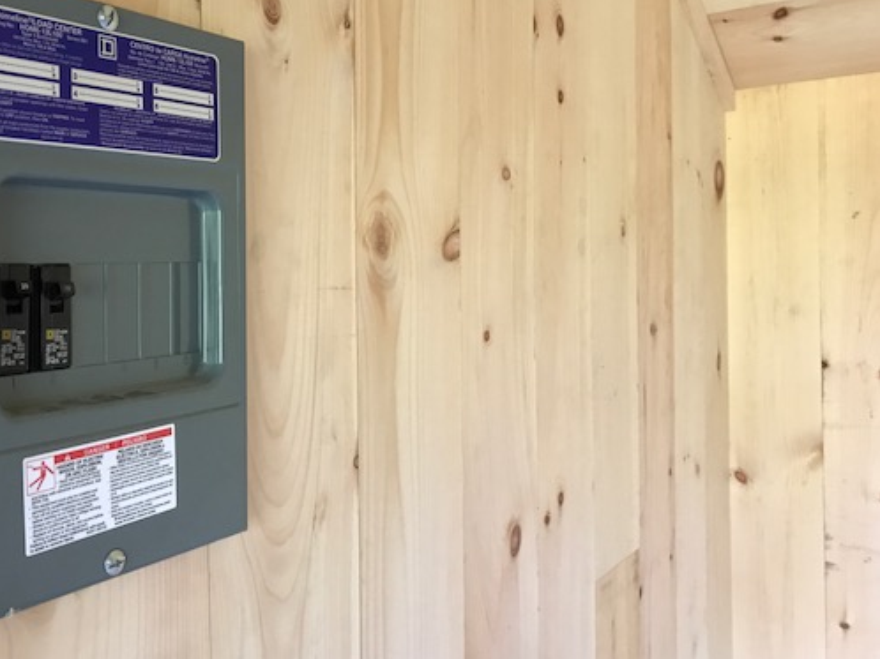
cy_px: 295
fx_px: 915
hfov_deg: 51.0
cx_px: 350
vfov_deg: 39.6
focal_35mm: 36
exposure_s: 1/20
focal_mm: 3.99
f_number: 1.8
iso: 40
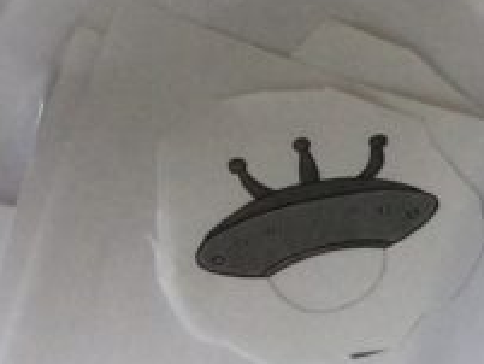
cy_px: 741
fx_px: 2714
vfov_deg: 7.4
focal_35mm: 194
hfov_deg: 8.8
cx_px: 1322
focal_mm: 3.3
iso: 32
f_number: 2.4
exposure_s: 1/100
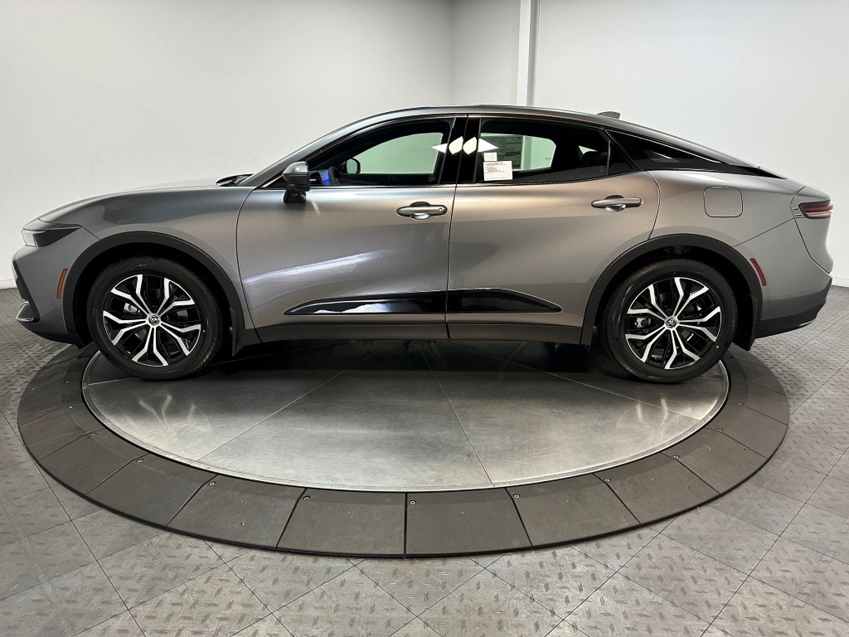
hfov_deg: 71.6
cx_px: 424
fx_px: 589
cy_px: 318
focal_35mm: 24
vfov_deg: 56.8
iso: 320
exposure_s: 1/60
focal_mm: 6.86
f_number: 1.78
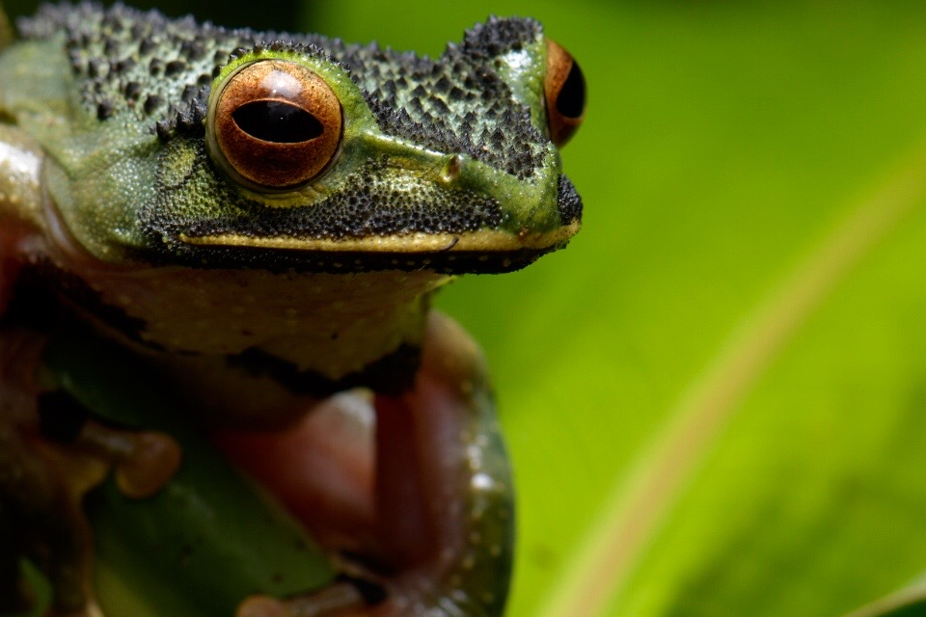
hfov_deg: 7.8
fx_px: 6816
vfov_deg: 5.2
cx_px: 382
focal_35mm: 265
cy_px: 355
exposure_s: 1/200
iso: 100
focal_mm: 105
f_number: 10
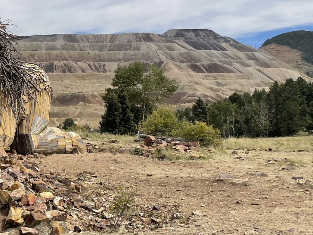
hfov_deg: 27.6
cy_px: 79
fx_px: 579
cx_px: -32
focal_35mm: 64
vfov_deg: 22.8
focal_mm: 4.2
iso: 32
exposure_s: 1/6494
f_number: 1.6
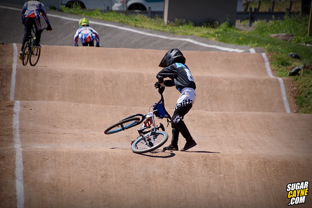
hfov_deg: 9.1
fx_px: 1950
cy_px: 104
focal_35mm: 225
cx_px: 156
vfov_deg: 6.1
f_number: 6.3
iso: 200
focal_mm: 150
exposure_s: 1/1000
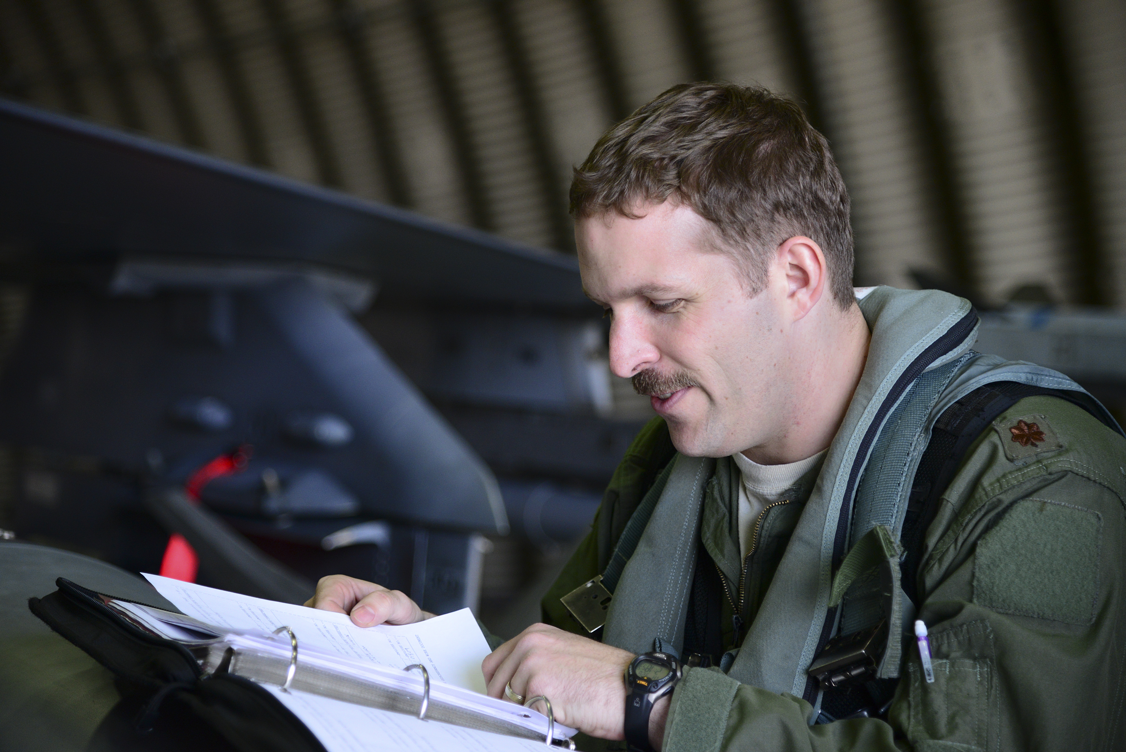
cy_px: 376
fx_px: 3066
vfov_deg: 14.0
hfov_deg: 20.8
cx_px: 563
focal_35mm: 98
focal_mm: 98
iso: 1600
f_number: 4
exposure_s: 1/400
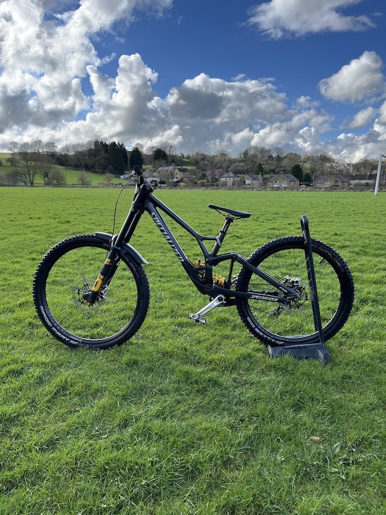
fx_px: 387
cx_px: 193
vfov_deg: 67.3
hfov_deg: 53.1
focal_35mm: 26
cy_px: 258
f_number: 1.6
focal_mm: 5.1
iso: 50
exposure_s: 1/1890
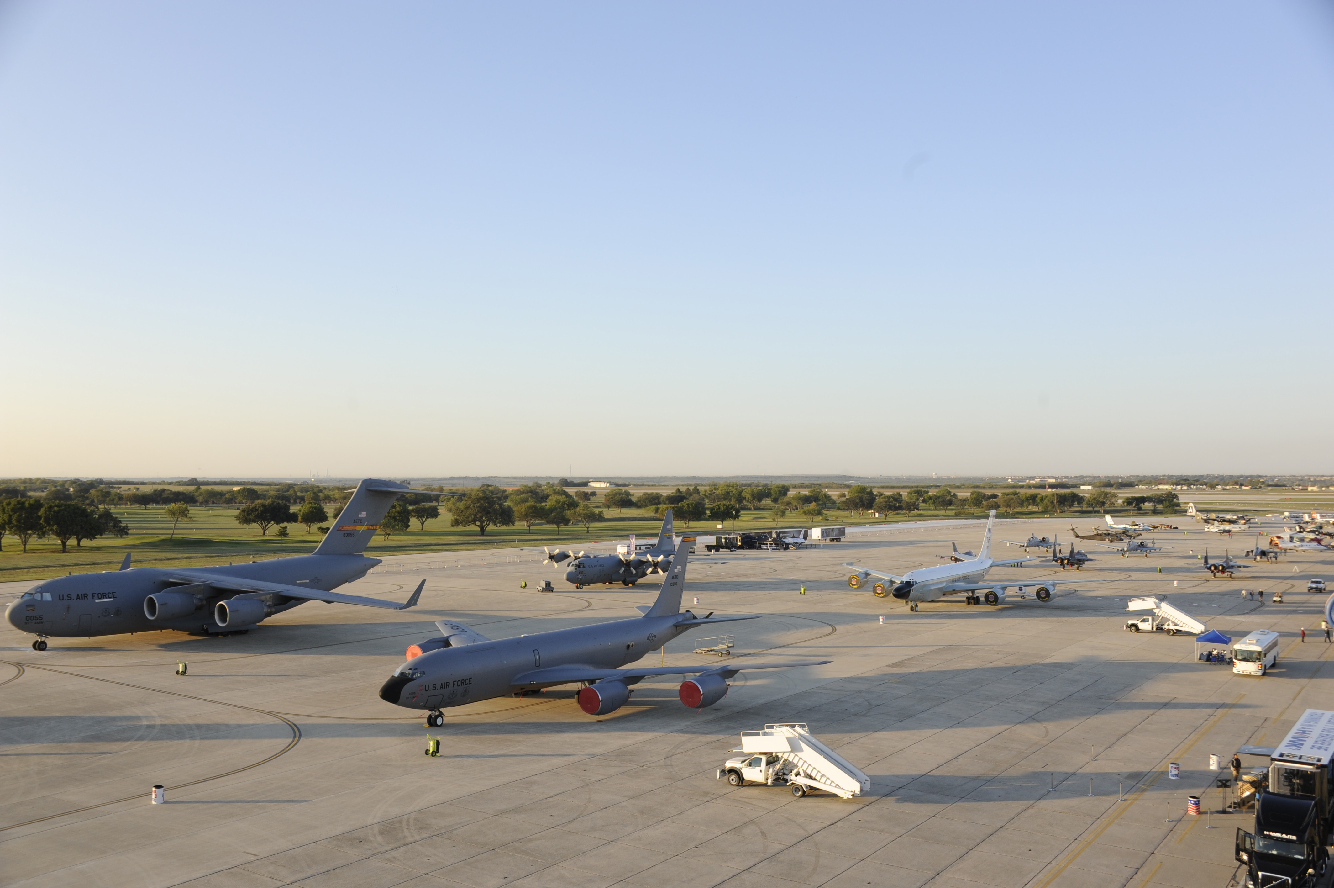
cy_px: 444
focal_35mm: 34
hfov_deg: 55.8
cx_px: 667
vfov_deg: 38.8
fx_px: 1259
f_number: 9
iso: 400
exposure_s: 1/320
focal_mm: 34
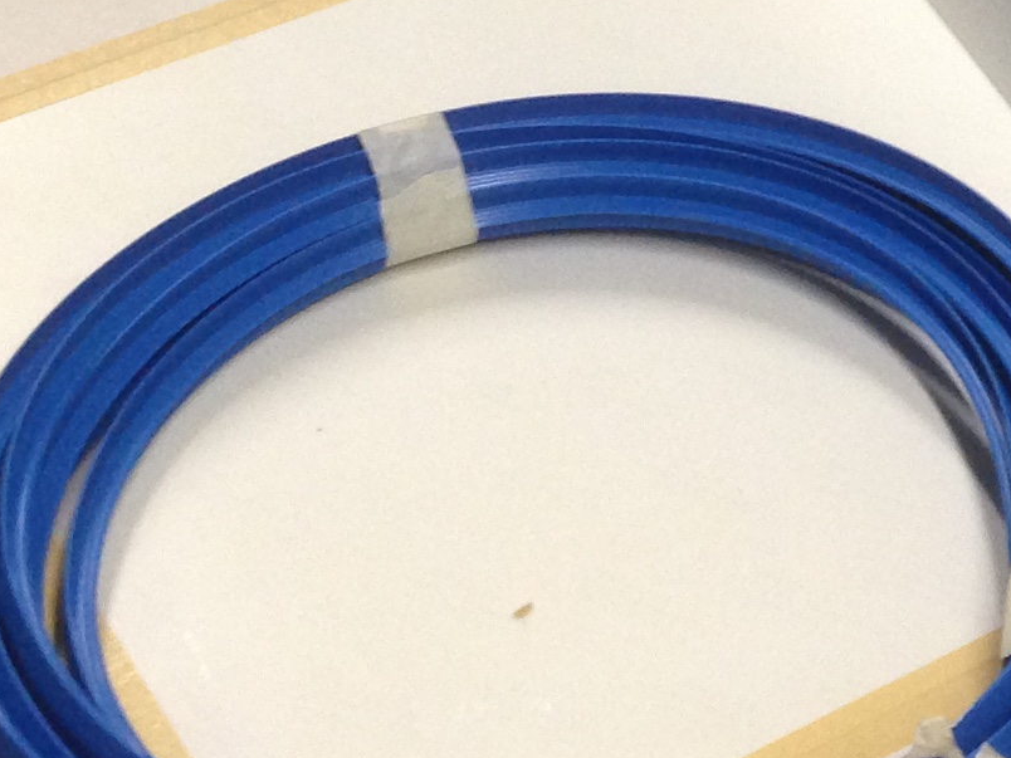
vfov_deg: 10.6
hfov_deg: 14.5
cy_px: -416
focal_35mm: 134
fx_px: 3914
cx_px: 981
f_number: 2.4
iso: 160
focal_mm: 4.12
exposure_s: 1/20
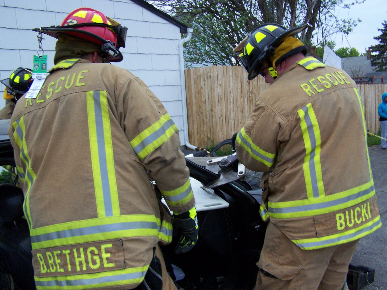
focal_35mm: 38
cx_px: 194
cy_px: 145
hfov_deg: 49.0
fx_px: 425
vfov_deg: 37.7
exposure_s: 1/60
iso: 160
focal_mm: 6.3
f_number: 2.8
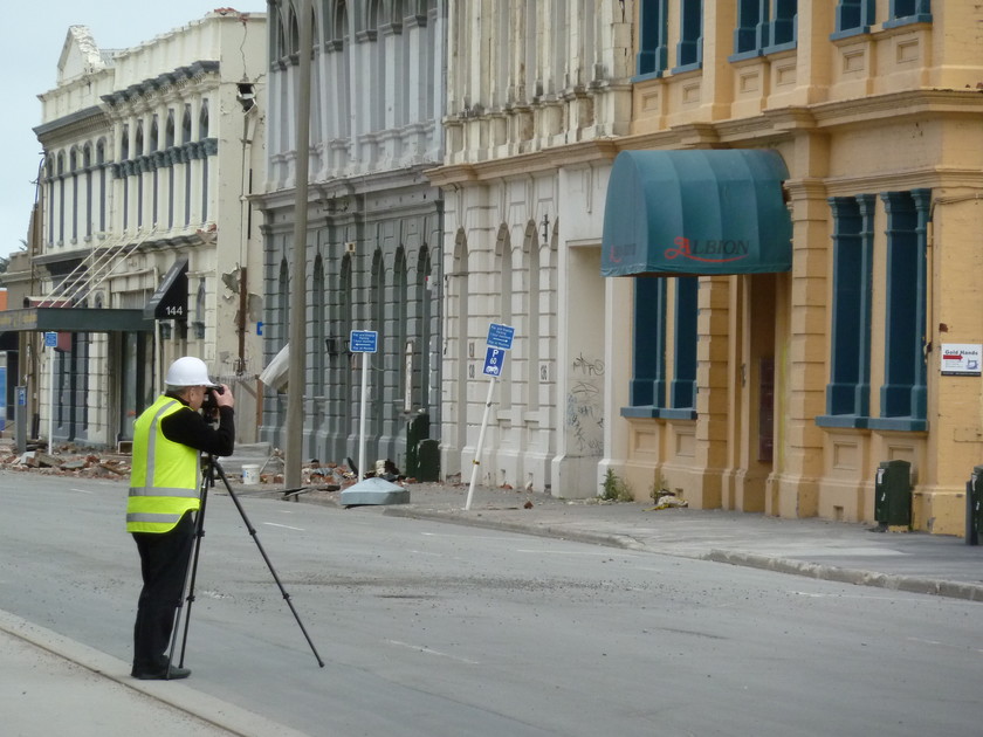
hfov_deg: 8.8
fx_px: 6389
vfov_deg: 6.6
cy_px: 368
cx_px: 492
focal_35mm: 225
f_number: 4.6
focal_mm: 37
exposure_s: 1/160
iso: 250
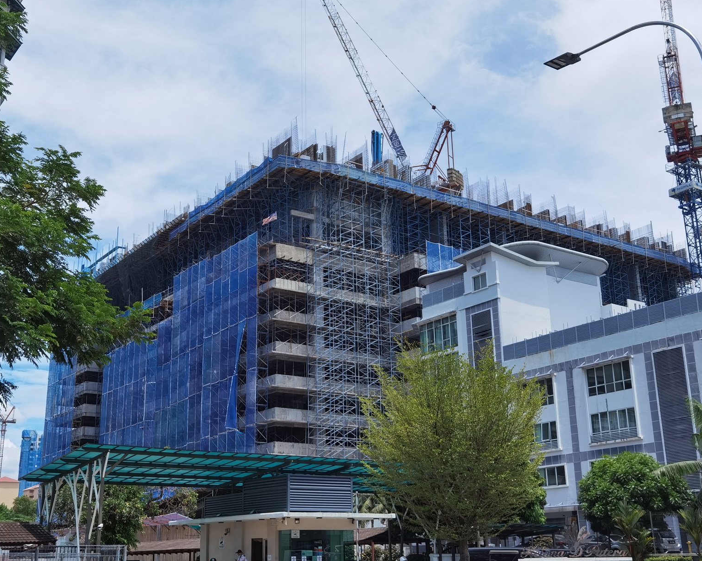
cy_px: 280
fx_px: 893
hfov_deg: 42.9
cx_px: 342
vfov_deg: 34.9
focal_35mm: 43
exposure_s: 1/7634
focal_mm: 6.71
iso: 50
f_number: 1.9
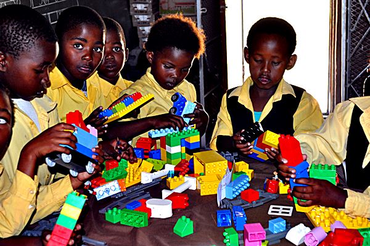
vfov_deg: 25.0
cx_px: 185
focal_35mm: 54
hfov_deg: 36.9
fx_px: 555
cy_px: 123
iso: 800
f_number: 5
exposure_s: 1/60
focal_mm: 36
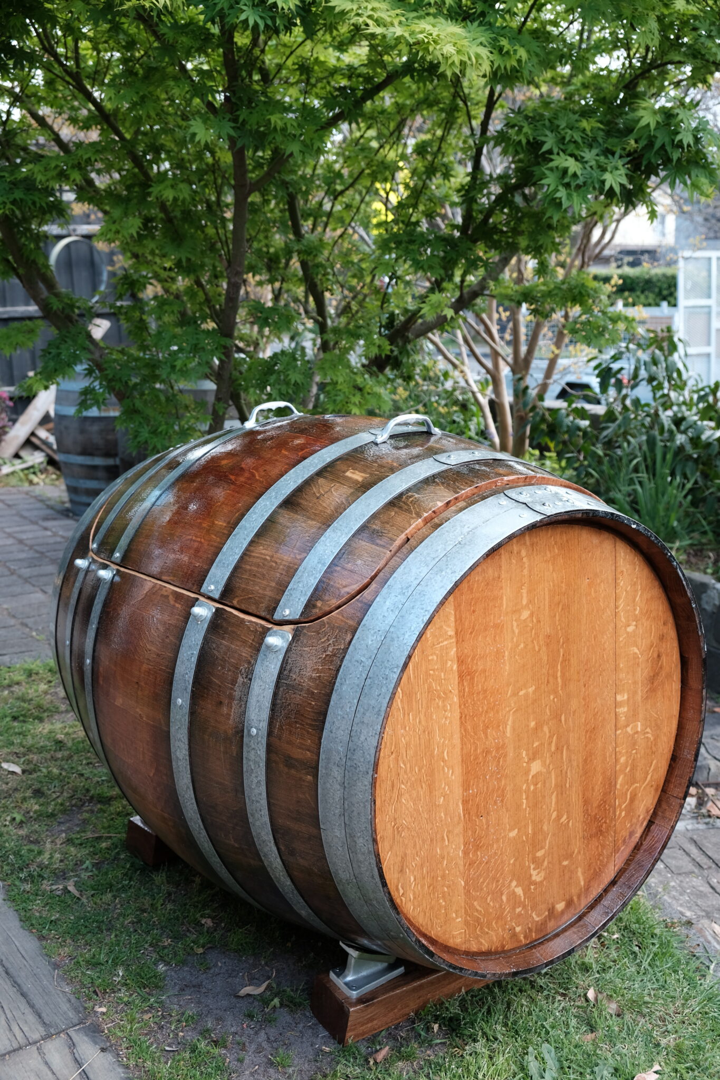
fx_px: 1140
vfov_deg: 50.7
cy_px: 540
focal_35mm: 38
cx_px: 360
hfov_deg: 35.0
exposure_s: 1/100
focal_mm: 25.4
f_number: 4
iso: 200
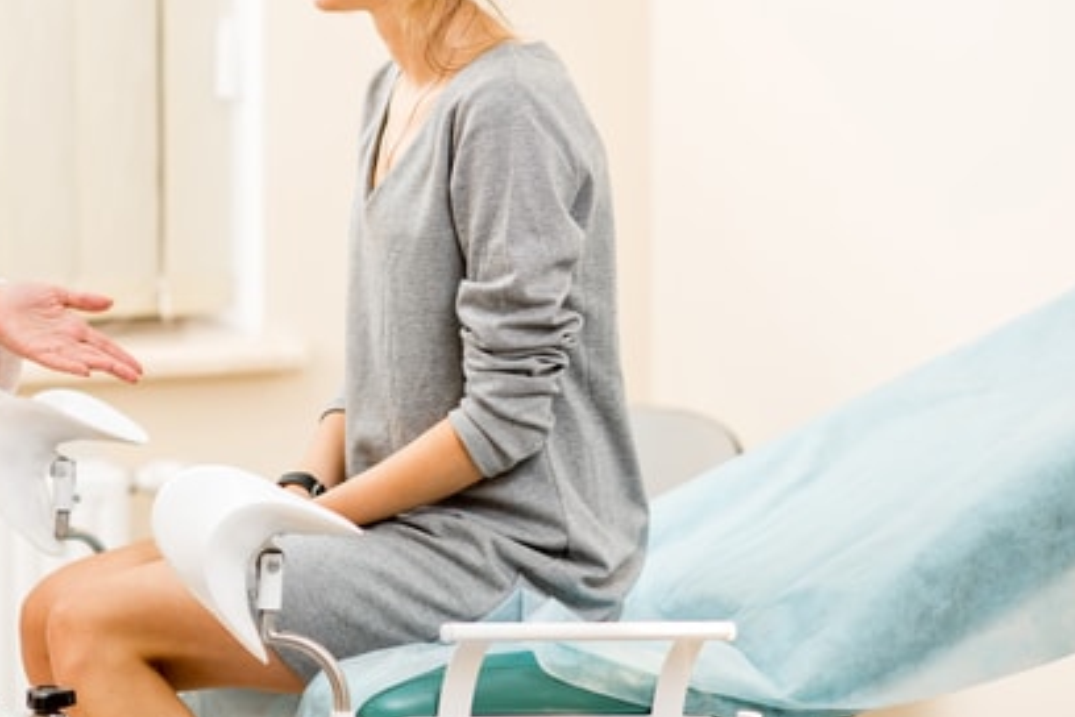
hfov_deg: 13.6
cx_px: 287
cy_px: 318
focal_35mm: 151
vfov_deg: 9.1
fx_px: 4509
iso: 200
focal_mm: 85
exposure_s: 1/200
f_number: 2.5
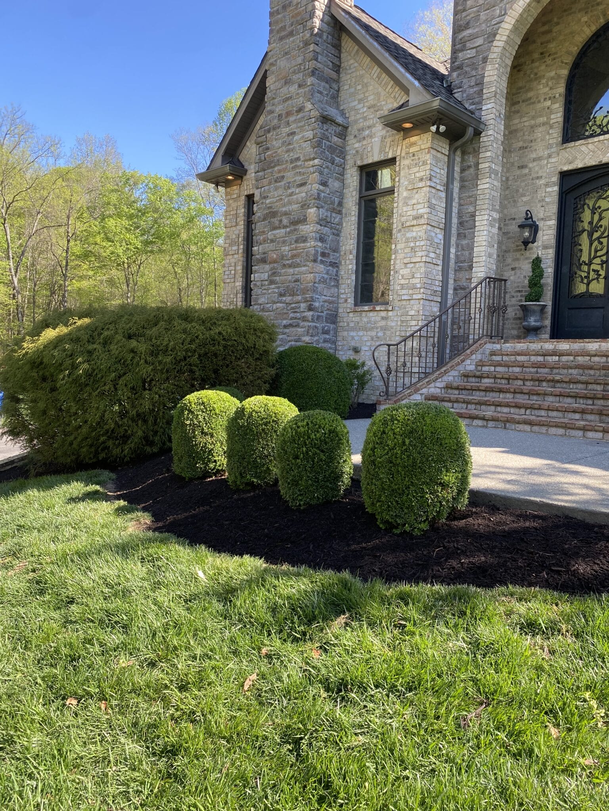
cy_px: 406
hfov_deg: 53.1
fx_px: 610
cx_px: 304
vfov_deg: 67.3
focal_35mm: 26
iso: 32
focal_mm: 4.25
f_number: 1.8
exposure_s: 1/418
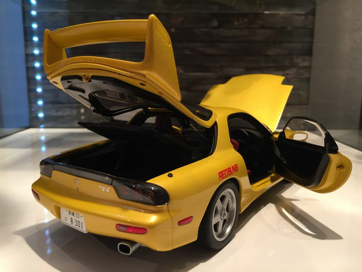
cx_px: 181
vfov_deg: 48.2
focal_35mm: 29
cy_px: 136
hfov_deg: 61.7
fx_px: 303
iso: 80
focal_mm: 4.15
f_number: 2.2
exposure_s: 1/33
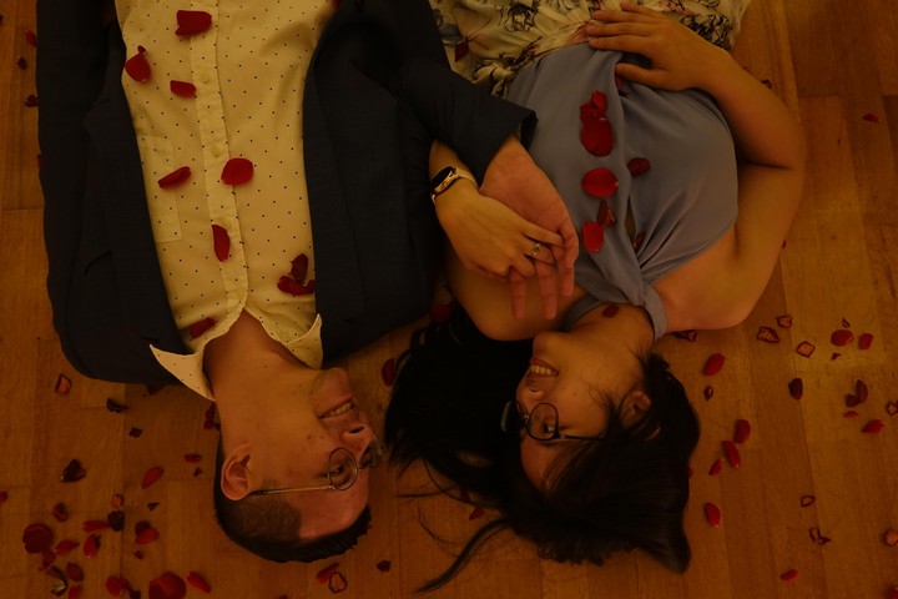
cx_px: 449
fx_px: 599
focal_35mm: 24
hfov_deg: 73.7
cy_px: 300
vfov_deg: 53.1
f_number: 2.8
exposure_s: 1/13
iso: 800
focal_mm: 9
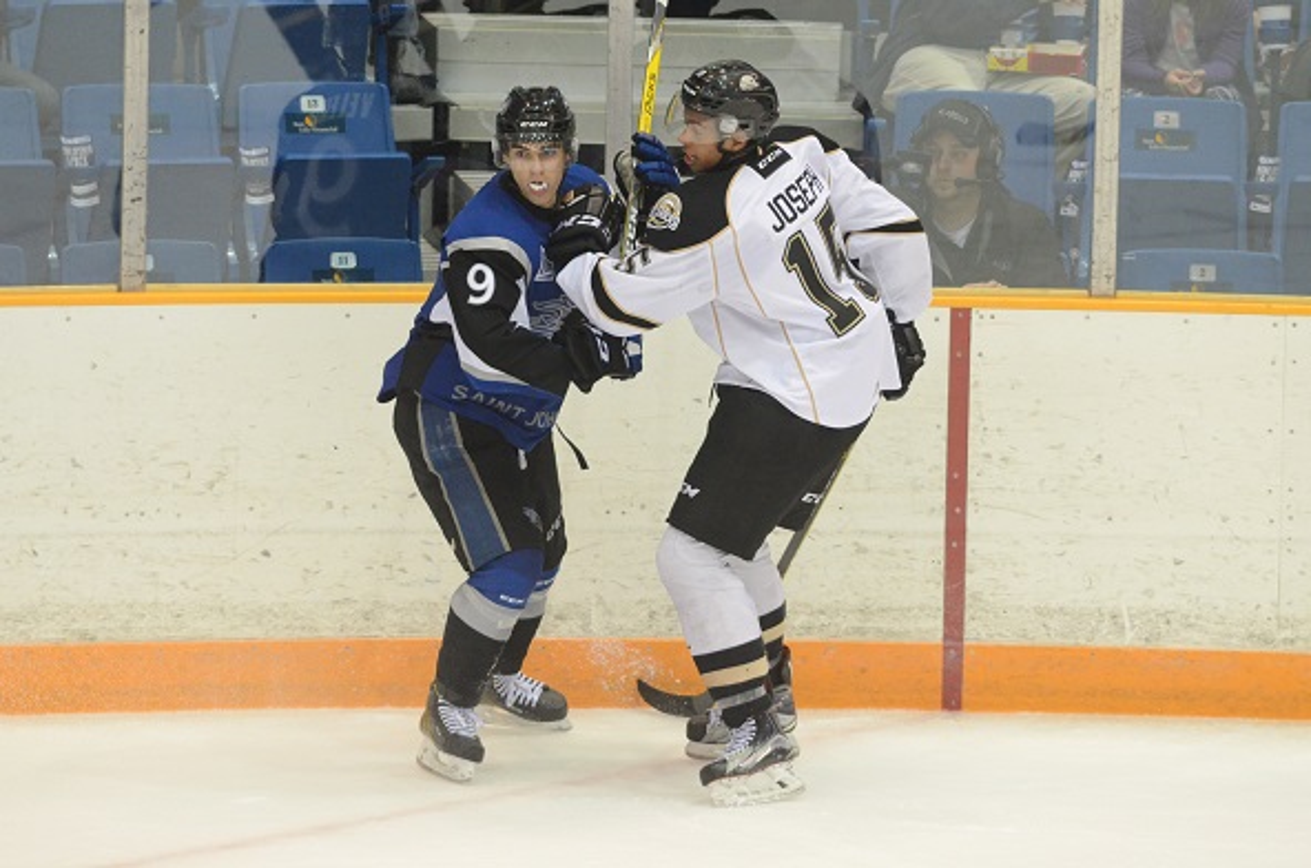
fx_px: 16352
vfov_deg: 3.0
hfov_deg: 4.6
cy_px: 434
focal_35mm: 450
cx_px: 656
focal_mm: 300
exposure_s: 1/500
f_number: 5
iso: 3200
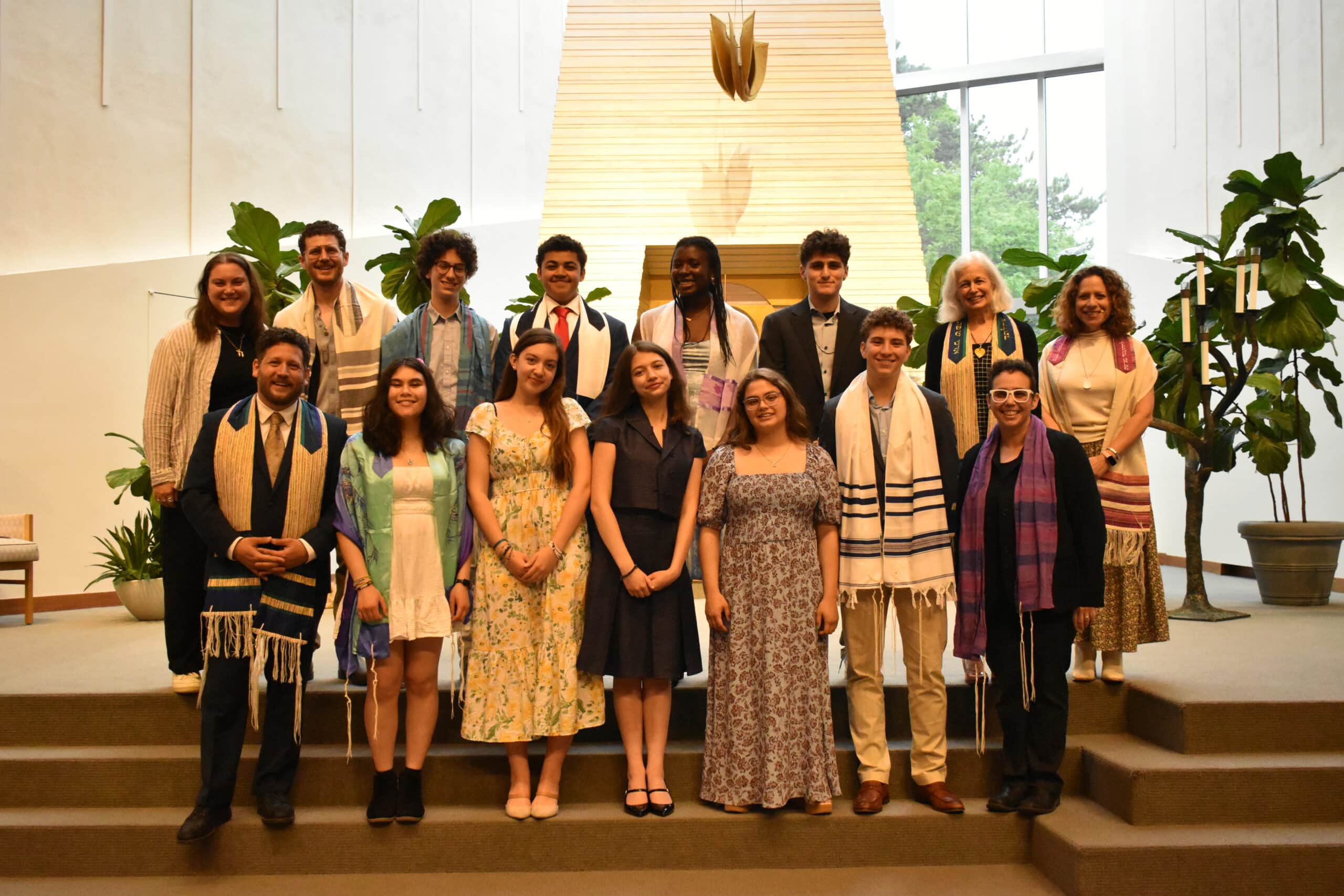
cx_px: 672
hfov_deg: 49.6
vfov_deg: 34.2
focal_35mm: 39
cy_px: 448
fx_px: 1456
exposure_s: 1/500
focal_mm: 26
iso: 4500
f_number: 4
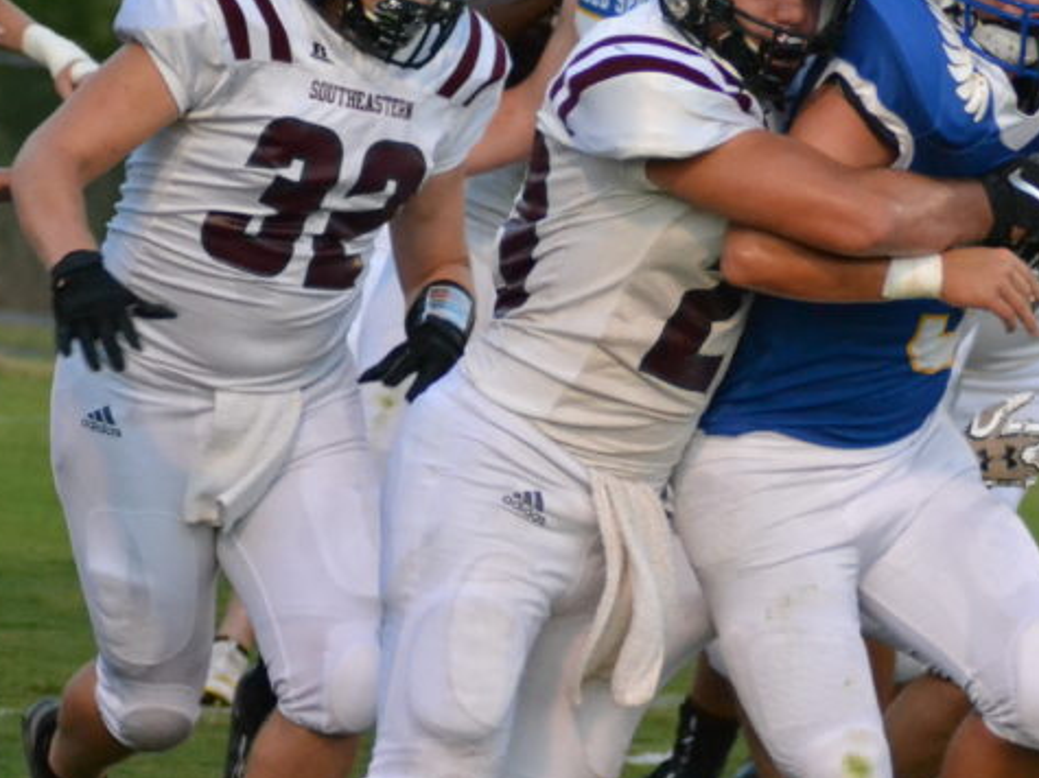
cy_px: 436
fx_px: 11674
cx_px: 807
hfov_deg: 5.1
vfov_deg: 3.8
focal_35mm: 389
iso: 3200
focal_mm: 125
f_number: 4.2
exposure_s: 1/500
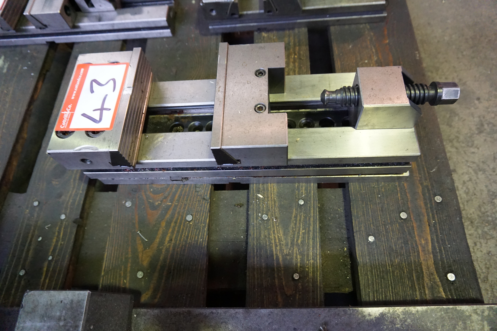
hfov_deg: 73.7
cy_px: 166
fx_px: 331
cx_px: 248
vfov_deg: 53.1
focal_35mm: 24
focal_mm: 16
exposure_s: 1/50
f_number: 3.5
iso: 3200
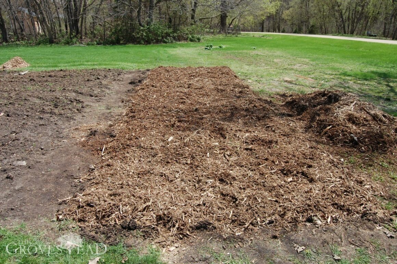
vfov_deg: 47.8
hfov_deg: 67.4
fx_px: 297
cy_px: 132
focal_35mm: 27
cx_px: 198
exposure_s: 1/320
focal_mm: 18
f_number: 9
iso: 200
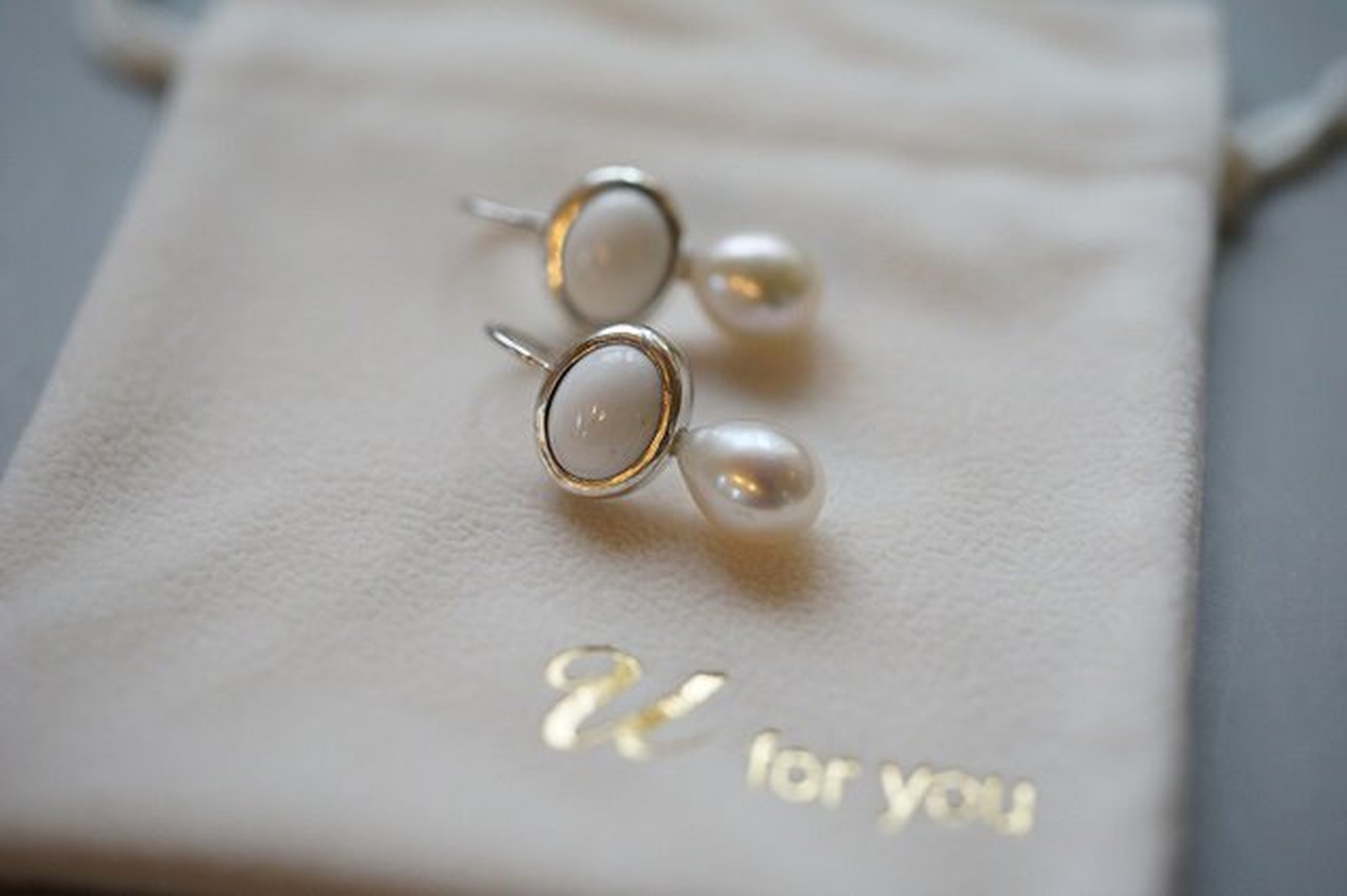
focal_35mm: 50
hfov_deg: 39.6
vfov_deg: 27.0
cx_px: 674
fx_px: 1870
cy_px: 448
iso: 1600
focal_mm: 50
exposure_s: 1/160
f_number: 4
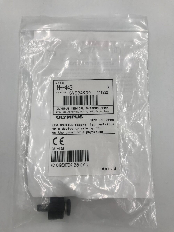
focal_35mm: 28
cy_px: 116
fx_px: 188
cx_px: 87
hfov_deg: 49.8
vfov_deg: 63.4
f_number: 1.8
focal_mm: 3.99
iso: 20
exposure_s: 1/189
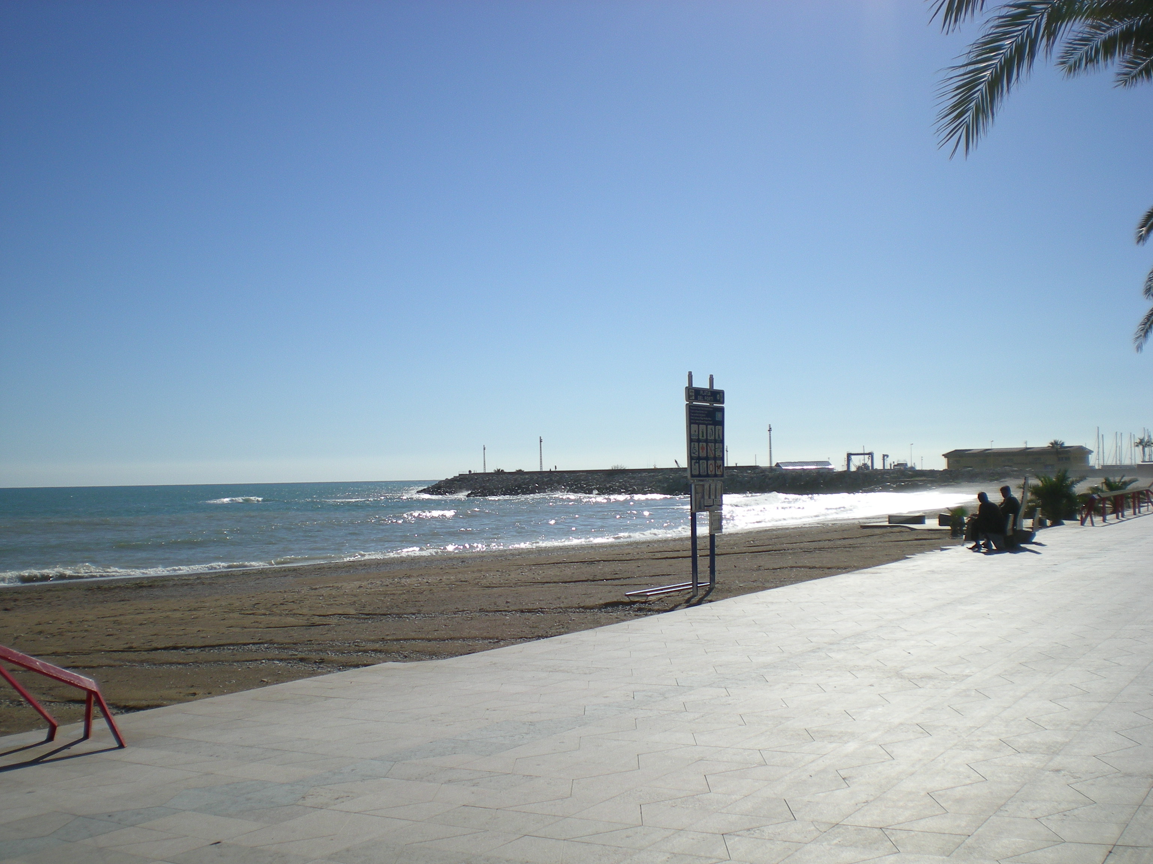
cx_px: 576
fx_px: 1266
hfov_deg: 49.0
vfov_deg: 37.7
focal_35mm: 38
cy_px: 432
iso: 50
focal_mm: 6.3
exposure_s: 1/1000
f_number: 4.6
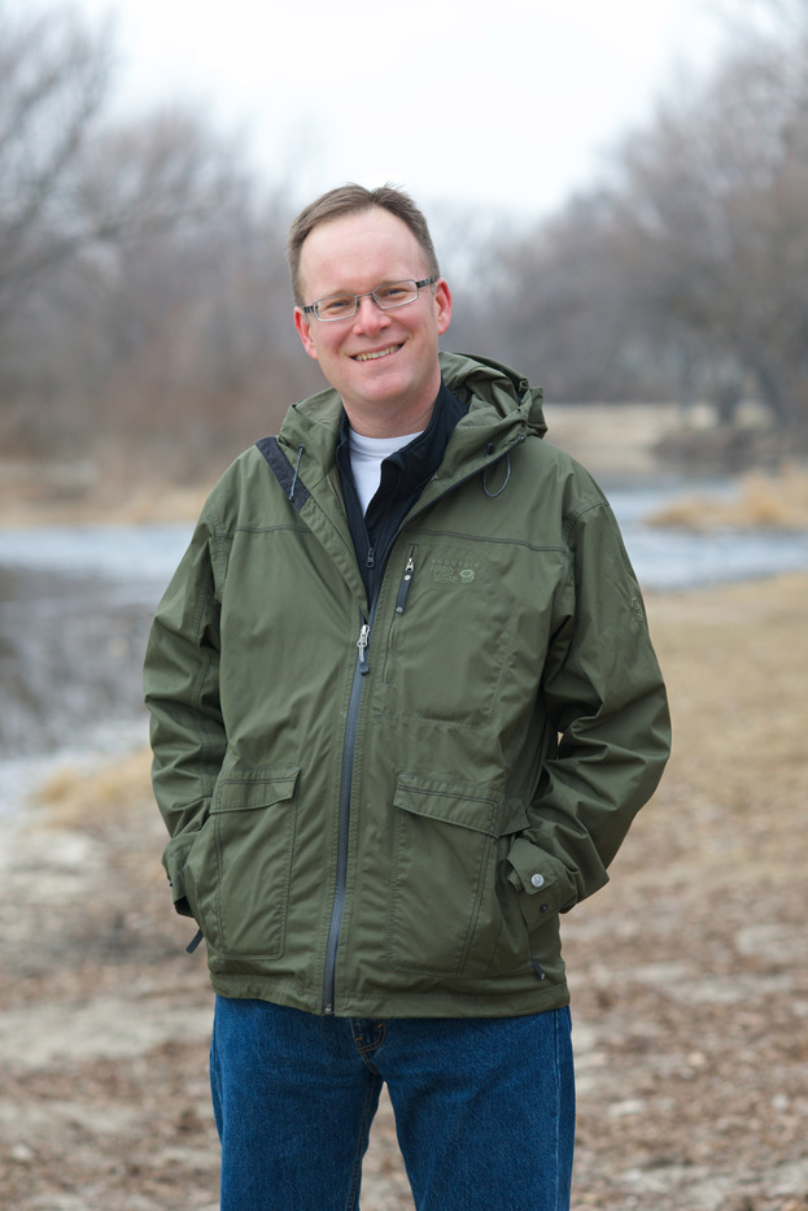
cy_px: 606
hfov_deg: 10.2
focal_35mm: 135
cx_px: 404
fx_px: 4540
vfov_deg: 15.2
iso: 400
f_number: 5.6
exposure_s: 1/200
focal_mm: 135
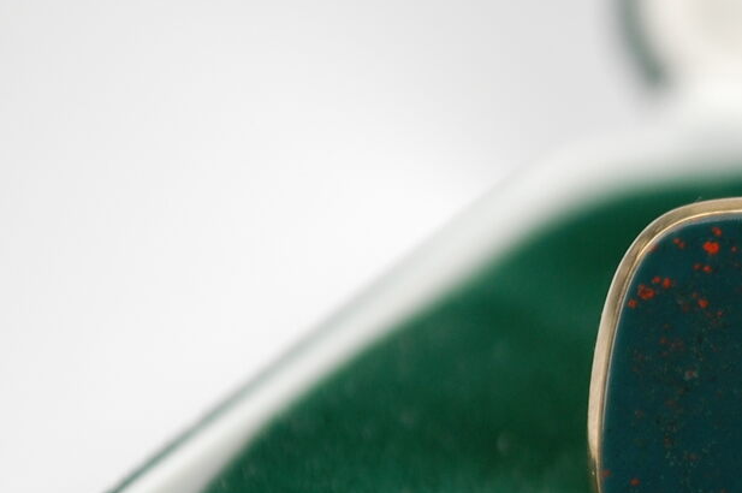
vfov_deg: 6.0
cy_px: 397
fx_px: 4681
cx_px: 916
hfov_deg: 8.9
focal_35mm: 227
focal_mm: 55
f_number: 5.6
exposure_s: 1/125
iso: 320
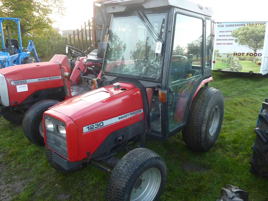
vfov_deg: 54.9
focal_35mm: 25
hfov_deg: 69.4
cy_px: 100
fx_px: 194
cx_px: 134
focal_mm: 4.1
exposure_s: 1/125
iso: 400
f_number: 3.3
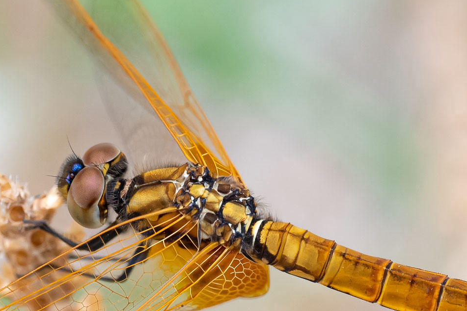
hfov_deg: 7.5
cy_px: 217
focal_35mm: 276
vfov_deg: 5.0
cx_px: 201
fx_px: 3580
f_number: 8
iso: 400
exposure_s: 1/320
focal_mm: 105
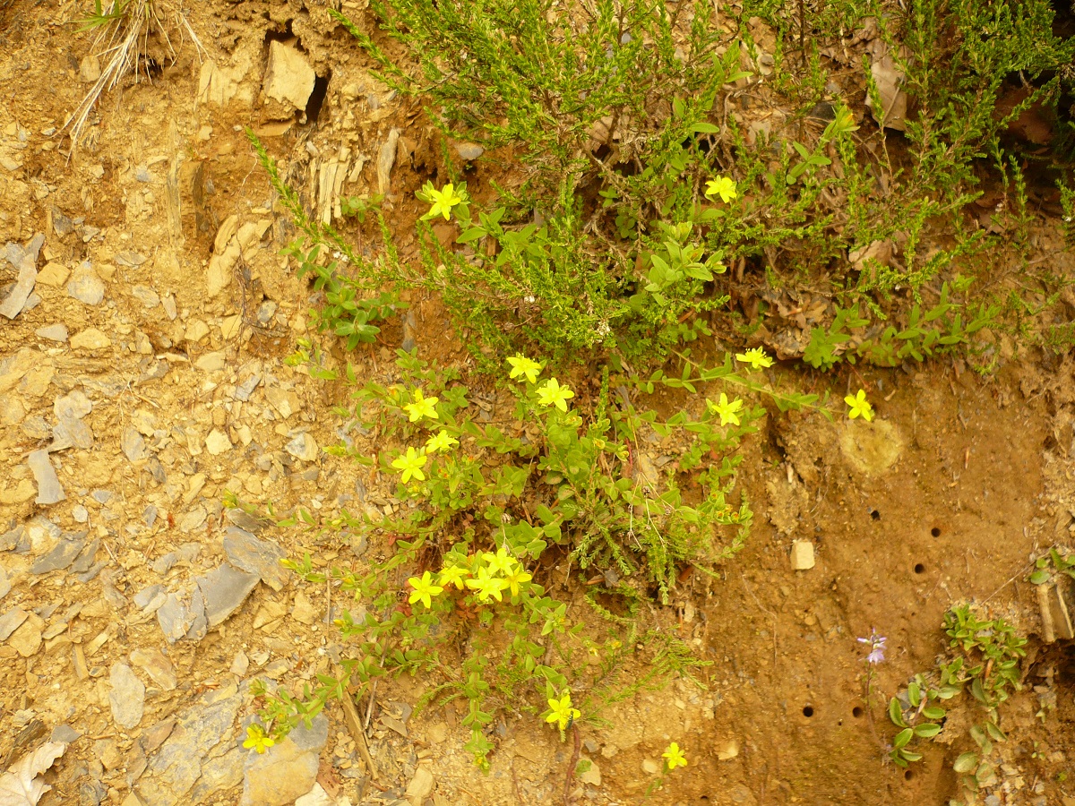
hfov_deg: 52.6
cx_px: 538
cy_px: 403
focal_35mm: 35
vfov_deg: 40.7
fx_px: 1087
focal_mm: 5.8
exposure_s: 1/200
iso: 100
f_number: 2.8
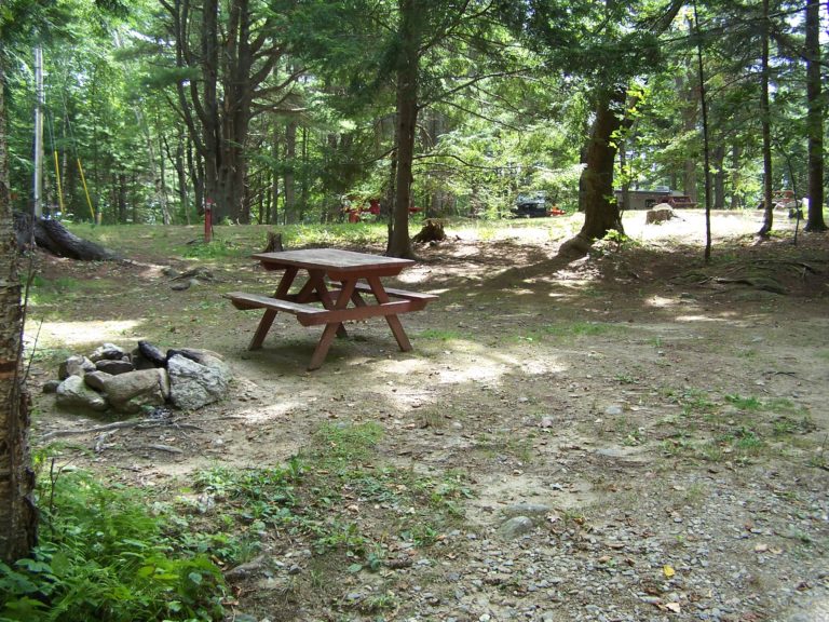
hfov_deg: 49.0
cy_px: 311
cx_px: 414
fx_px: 910
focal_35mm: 38
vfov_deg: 37.7
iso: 80
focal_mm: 6.3
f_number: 2.8
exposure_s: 1/90
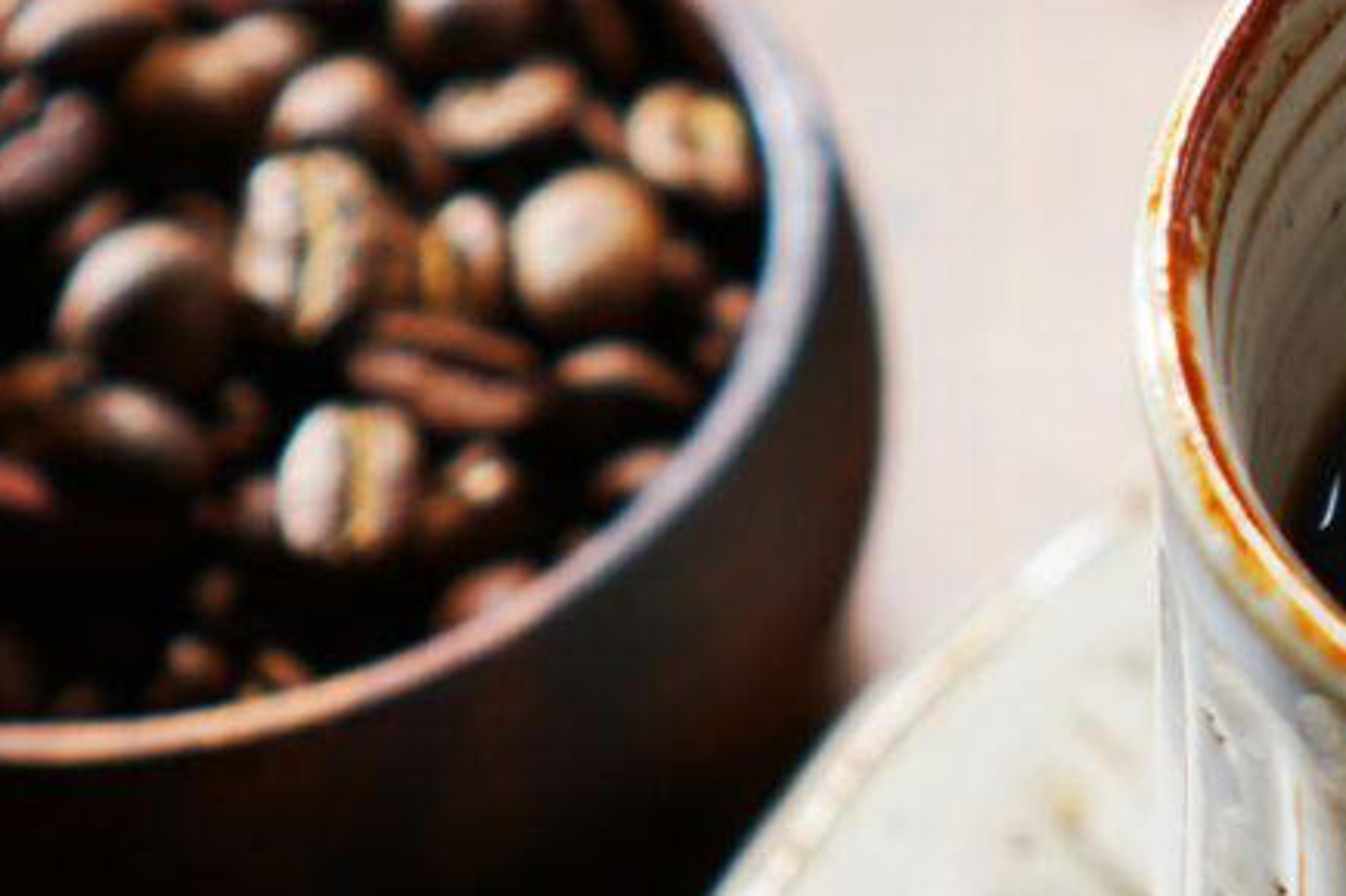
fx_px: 6943
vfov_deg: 7.4
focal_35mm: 186
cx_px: 1393
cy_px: 853
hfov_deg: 11.0
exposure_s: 1/125
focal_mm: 35
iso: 100
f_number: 2.8
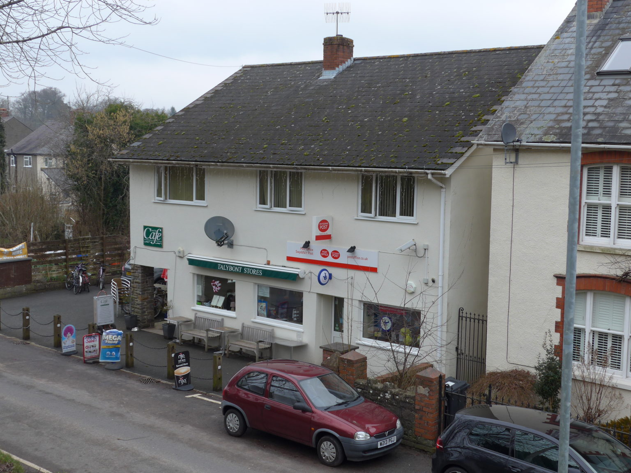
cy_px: 236
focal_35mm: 49
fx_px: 893
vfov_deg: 29.7
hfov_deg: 38.9
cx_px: 316
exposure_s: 1/250
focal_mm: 10.1
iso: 80
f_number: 3.2
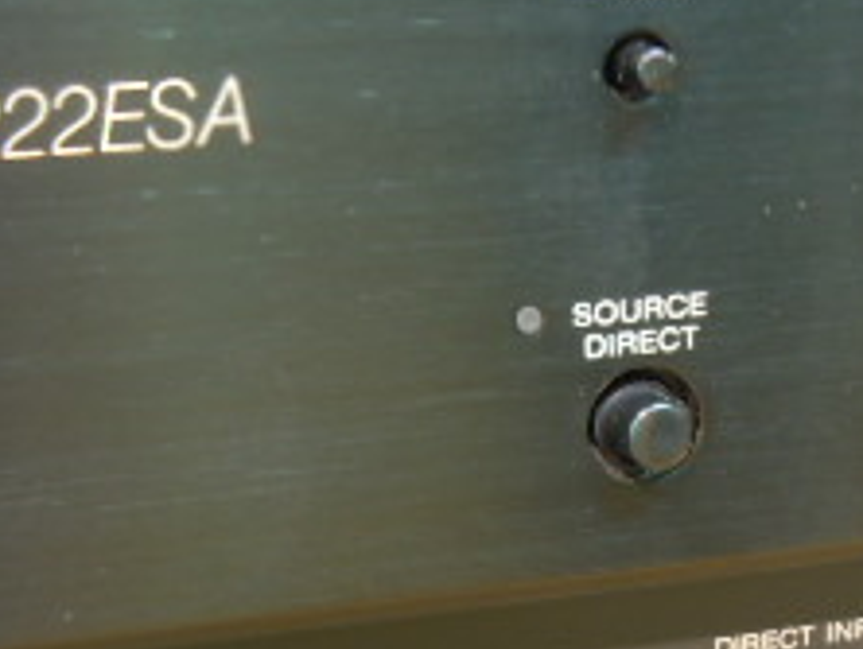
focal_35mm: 98
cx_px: 603
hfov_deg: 19.9
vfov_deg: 15.1
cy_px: 474
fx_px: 2446
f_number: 3.6
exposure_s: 2
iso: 100
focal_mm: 6.2
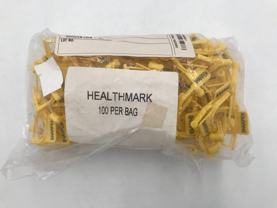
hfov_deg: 63.4
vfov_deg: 49.7
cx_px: 138
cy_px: 104
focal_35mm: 28
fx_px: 224
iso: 25
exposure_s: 1/40
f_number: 1.8
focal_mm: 3.99
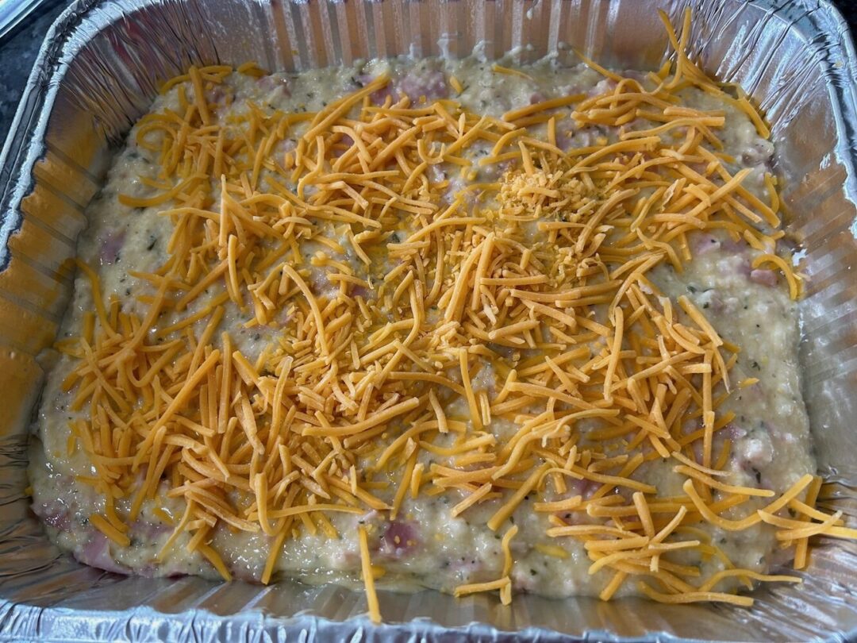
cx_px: 428
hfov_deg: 67.3
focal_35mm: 26
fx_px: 644
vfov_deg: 53.1
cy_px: 322
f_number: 1.5
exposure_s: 1/60
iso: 100
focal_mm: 5.7
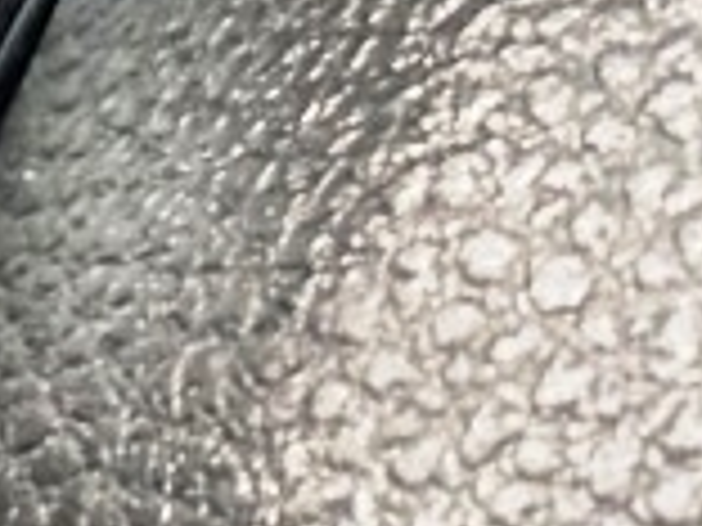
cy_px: 724
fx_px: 6408
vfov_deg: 4.7
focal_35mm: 316
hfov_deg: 5.8
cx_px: -1418
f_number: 1.78
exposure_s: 1/24
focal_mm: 6.86
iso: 640
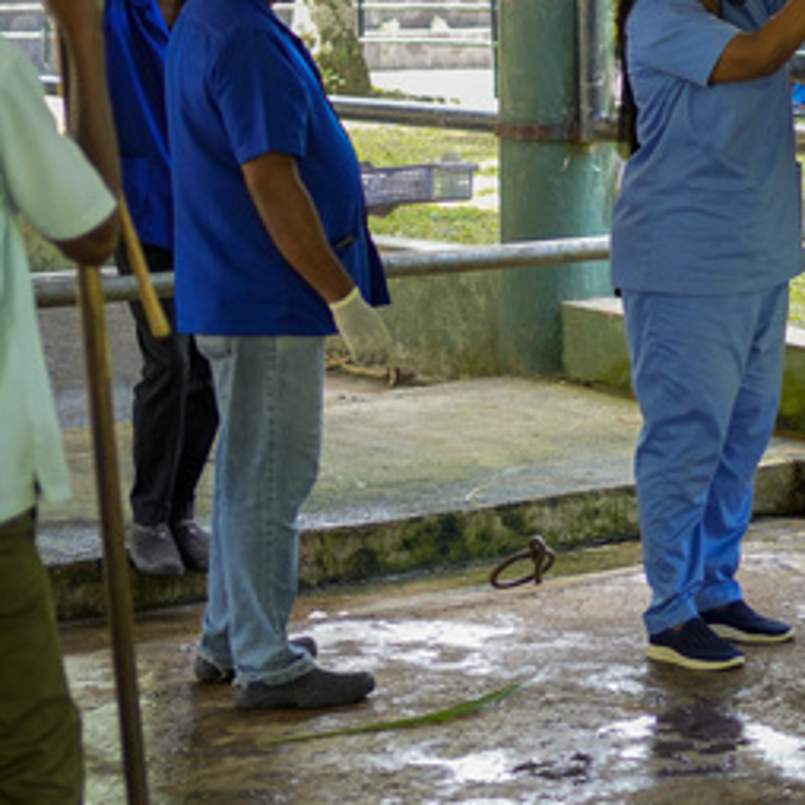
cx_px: 1071
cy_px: 189
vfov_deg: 14.5
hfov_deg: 13.9
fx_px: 3157
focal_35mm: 120
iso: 400
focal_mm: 35
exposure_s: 1/320
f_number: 2
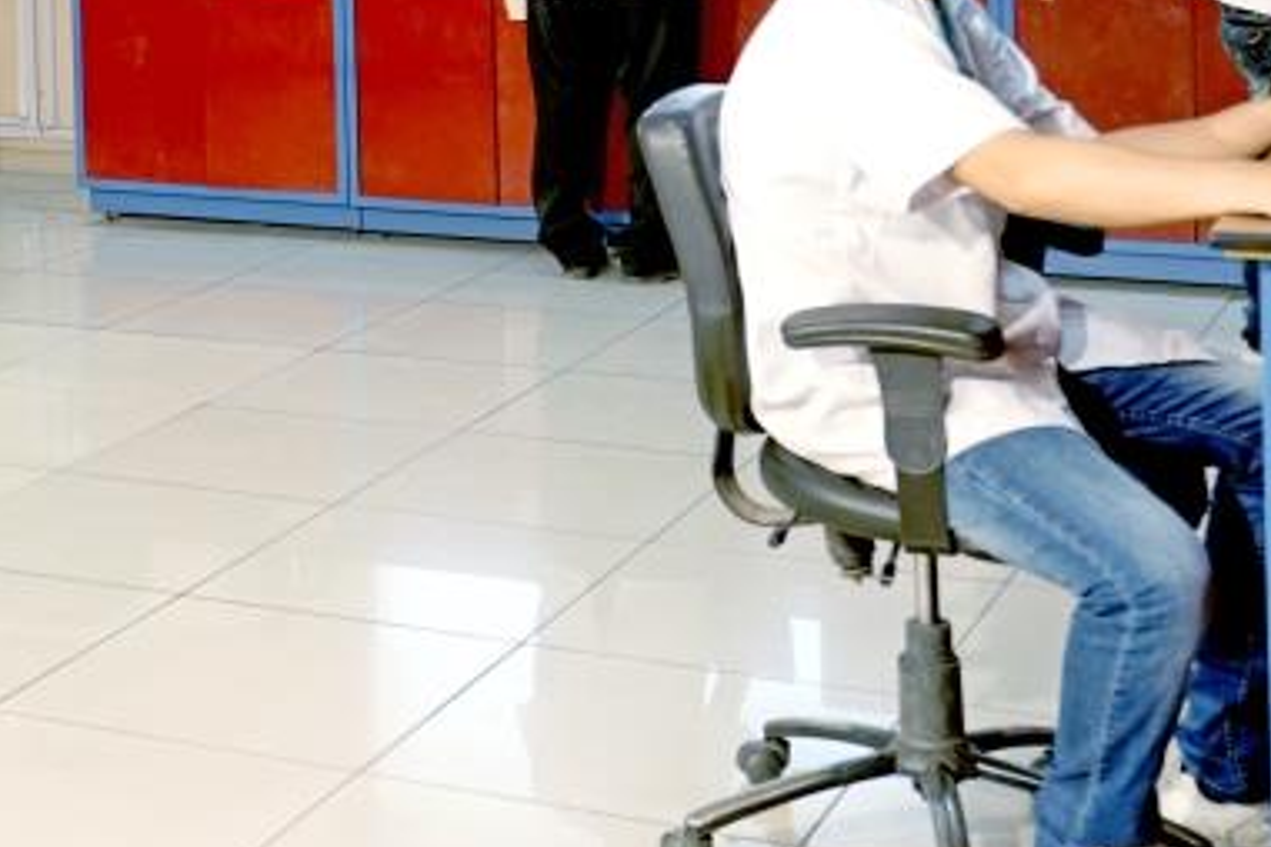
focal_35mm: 78
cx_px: 100
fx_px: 2754
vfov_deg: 17.0
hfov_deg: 25.1
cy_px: -78
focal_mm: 29
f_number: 4
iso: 400
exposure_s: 1/60
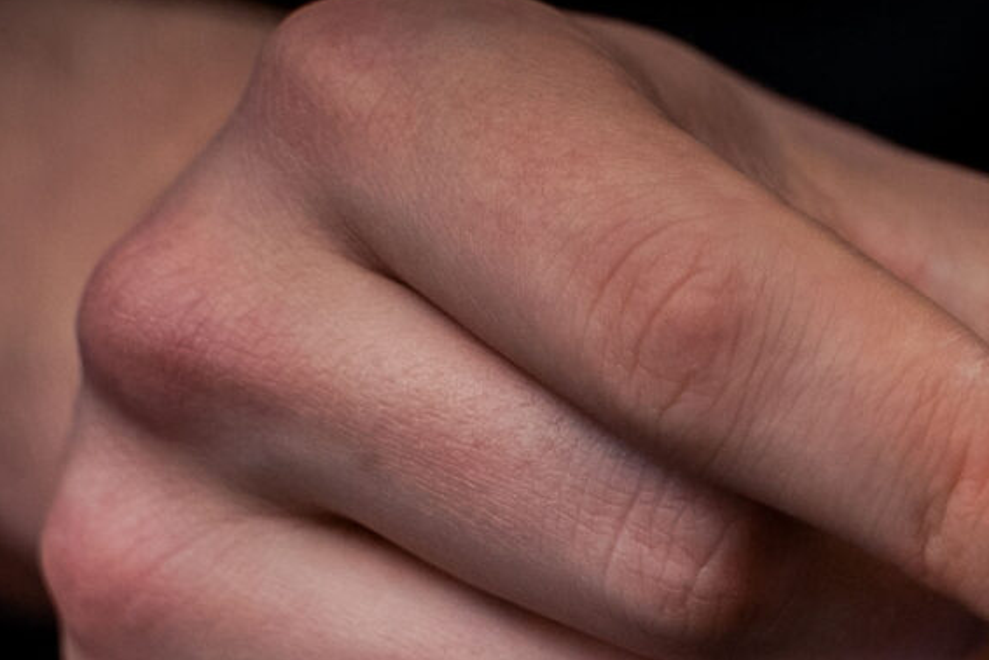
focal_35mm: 267
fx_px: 7338
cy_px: 1440
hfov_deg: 7.7
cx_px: 1143
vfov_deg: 5.0
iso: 400
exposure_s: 1/250
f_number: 2.8
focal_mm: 59
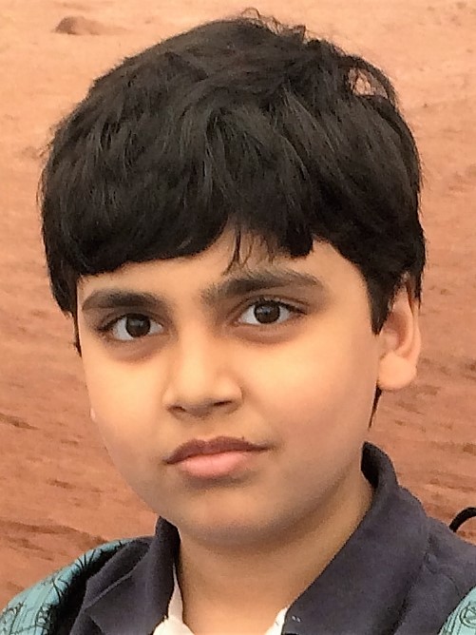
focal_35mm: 29
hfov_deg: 48.2
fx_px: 532
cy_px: 318
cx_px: 238
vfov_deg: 61.7
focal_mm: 4.15
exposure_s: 1/100
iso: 50
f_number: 2.2
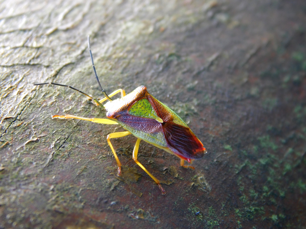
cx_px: 153
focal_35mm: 232
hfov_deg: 8.5
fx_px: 2051
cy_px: 114
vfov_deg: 6.4
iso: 125
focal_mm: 41.3
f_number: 5.6
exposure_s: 1/40
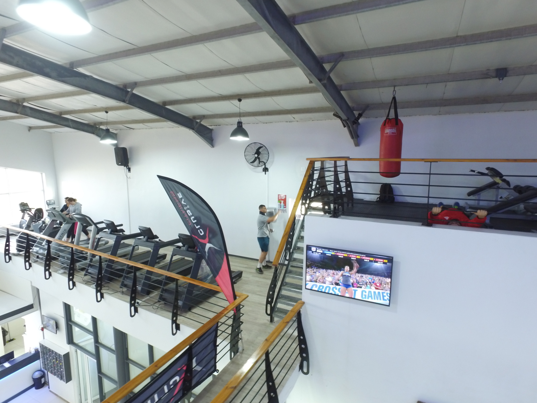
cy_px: 202
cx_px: 268
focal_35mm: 20
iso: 323
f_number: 2.8
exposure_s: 1/12.5
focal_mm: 3.61
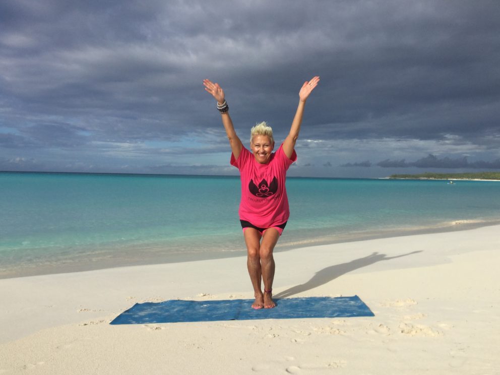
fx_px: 462
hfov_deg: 56.8
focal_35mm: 32
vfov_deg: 44.2
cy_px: 192
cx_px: 250
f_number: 2.4
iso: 25
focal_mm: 3.3
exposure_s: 1/2632
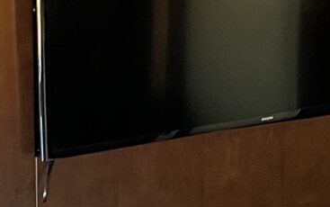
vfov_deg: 6.8
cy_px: 245
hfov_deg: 10.9
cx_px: 94
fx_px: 1728
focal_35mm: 192
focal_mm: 4.2
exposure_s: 1/60
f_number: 1.6
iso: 125
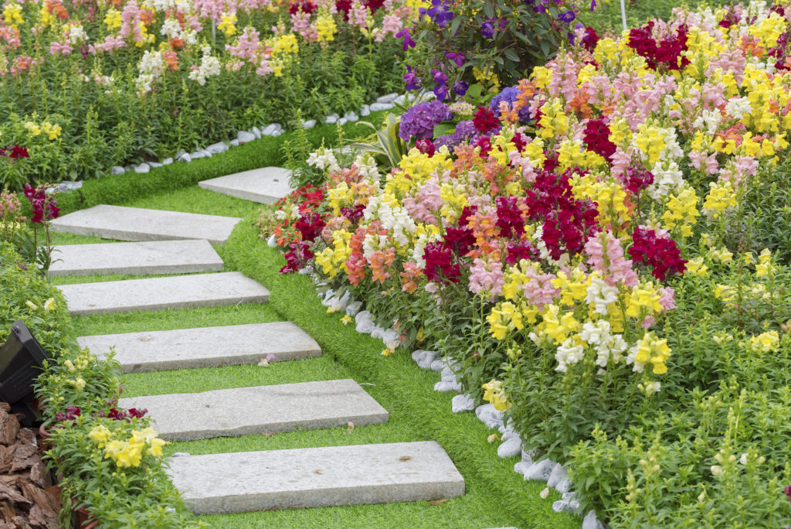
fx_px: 2418
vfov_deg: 12.5
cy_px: 264
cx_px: 396
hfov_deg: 18.6
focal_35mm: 110
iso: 800
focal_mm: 110
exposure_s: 1/80
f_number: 10
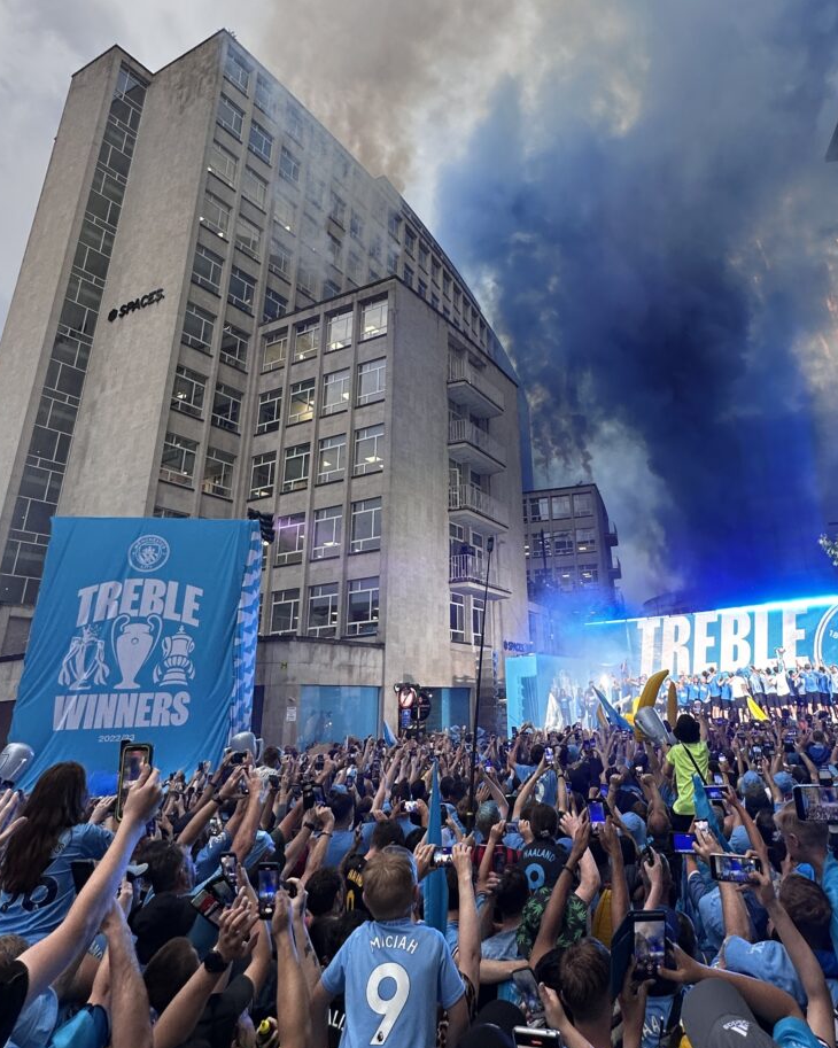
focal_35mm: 23
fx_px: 713
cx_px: 517
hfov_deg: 60.2
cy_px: 421
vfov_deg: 71.9
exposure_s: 1/100
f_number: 2.2
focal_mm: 2.22
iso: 100
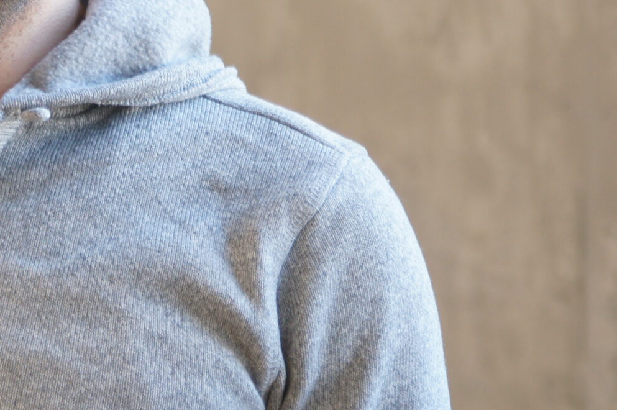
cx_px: -124
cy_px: -72
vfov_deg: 5.9
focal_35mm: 232
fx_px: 3972
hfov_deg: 8.8
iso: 400
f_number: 2.8
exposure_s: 1/100
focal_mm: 60
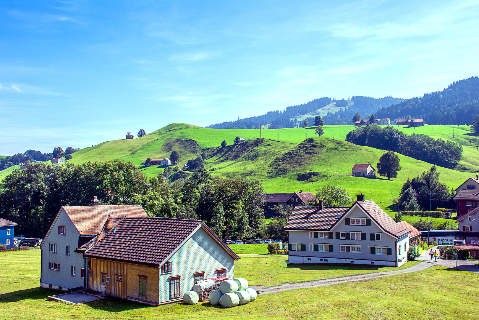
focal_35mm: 40
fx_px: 539
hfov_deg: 47.9
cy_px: 160
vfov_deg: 33.0
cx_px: 240
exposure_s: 1/200
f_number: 8
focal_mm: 27
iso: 100
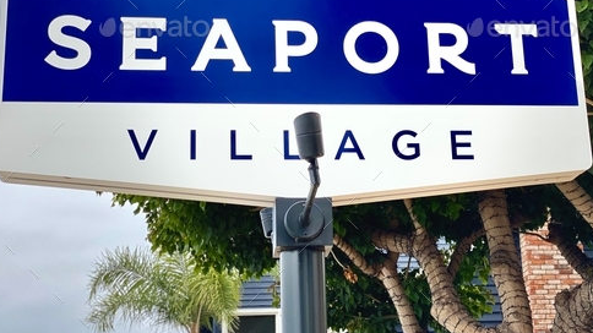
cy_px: 115
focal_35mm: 69
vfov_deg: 17.4
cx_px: 334
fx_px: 1085
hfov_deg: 30.5
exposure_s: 1/978
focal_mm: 6
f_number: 2
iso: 20
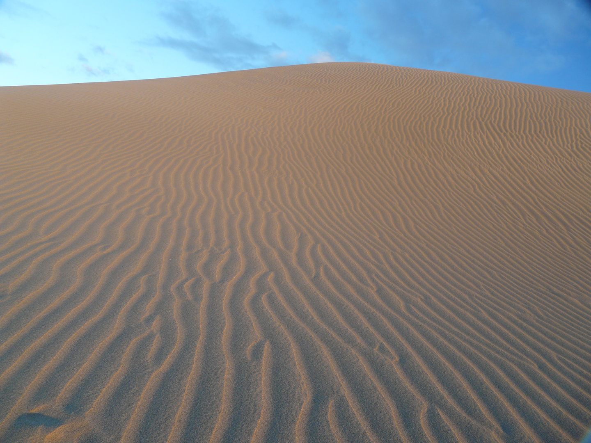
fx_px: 478
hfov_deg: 63.4
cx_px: 296
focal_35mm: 28
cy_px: 222
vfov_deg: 49.7
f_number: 2.8
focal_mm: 4.6
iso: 100
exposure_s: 1/60
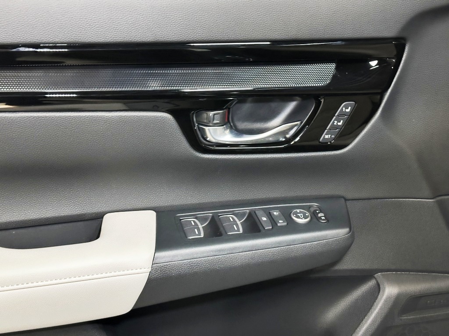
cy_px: 168
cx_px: 224
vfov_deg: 30.3
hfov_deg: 39.7
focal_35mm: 48
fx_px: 623
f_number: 1.78
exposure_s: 1/30
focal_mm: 6.86
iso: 500
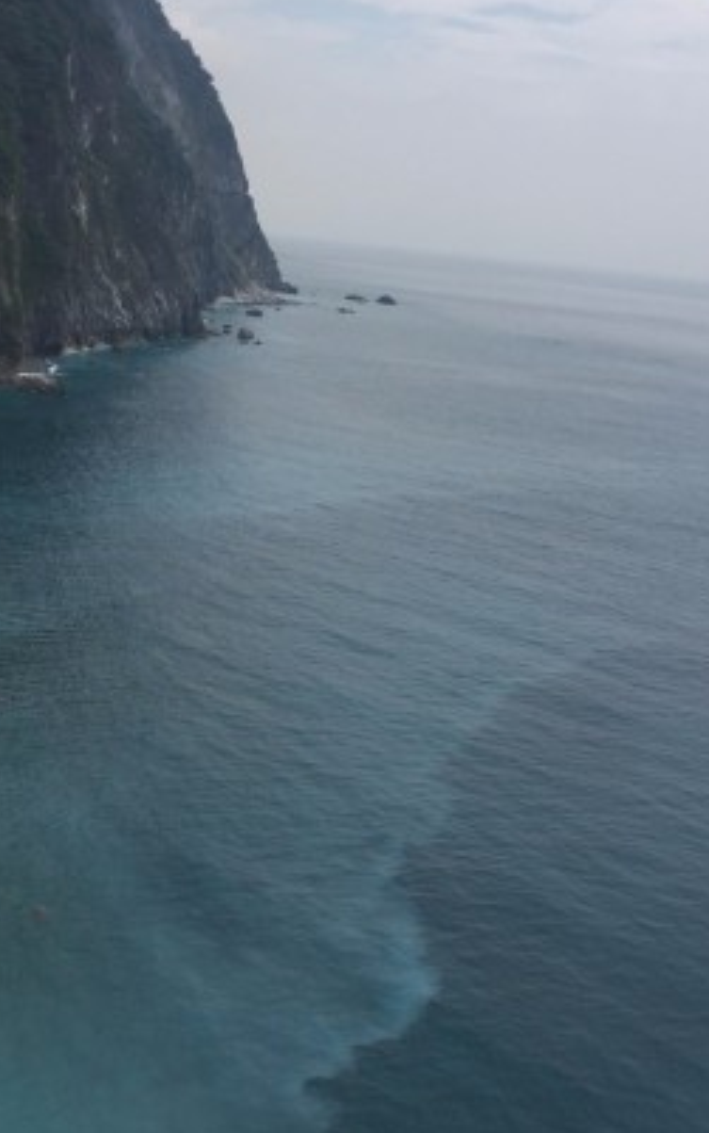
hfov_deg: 28.0
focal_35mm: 46
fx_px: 1421
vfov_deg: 43.4
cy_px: 503
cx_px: 364
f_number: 2.2
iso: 32
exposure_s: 1/3300
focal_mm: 4.15
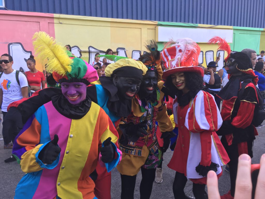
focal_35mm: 29
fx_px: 222
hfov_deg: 61.7
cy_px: 100
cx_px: 132
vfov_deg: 48.2
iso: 25
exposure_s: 1/163
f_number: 2.2
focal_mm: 4.15
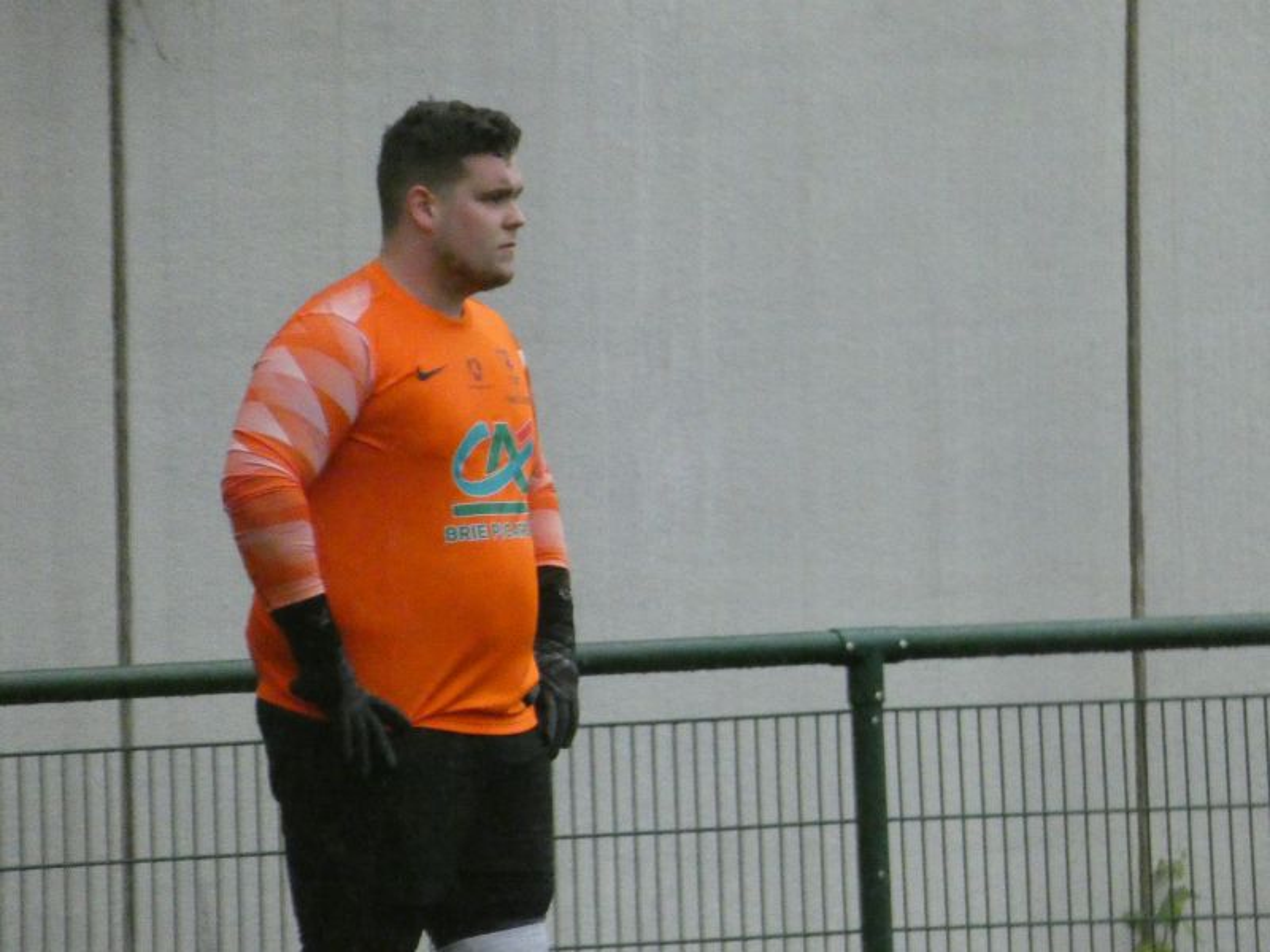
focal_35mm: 1200
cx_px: 635
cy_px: 476
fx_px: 44026
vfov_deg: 1.2
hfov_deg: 1.7
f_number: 5.9
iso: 2500
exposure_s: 1/1600
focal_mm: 215
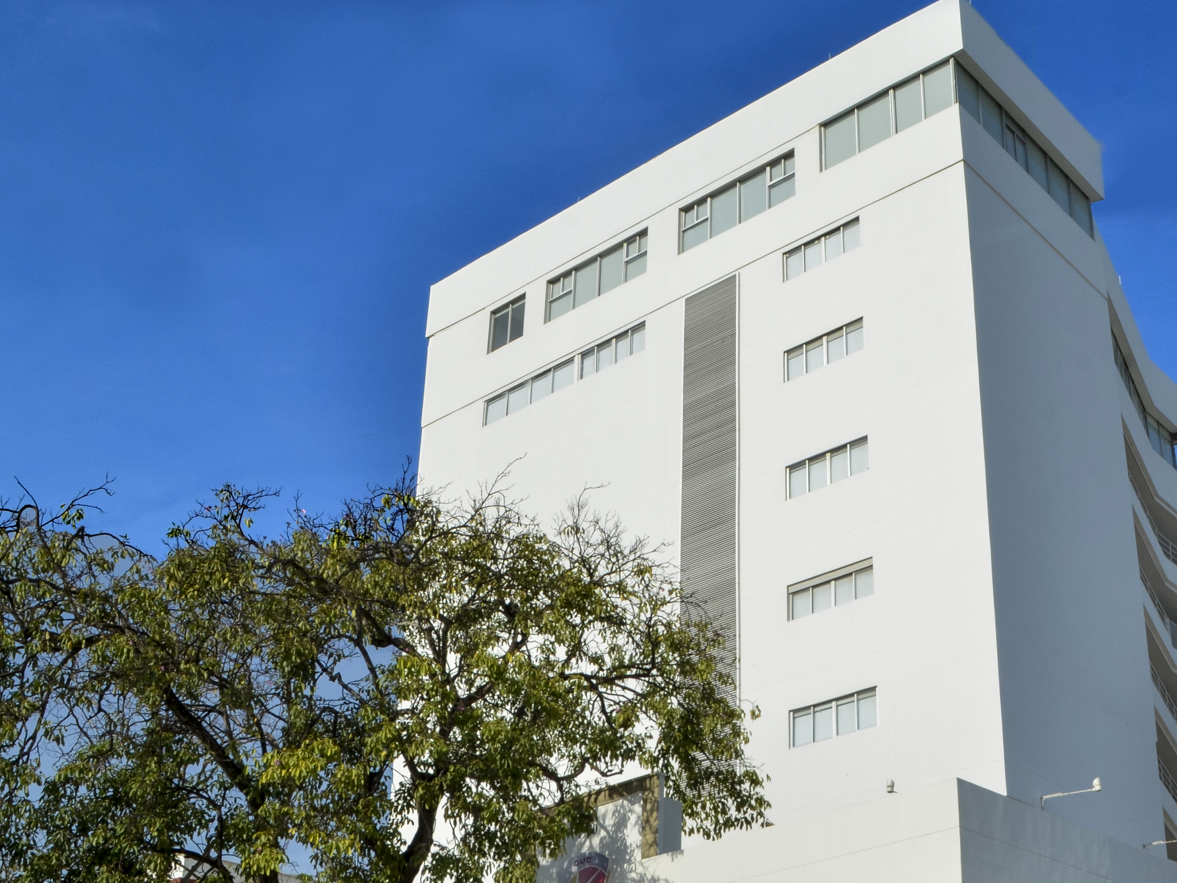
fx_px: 1496
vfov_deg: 32.5
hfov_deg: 42.2
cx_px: 809
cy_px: 610
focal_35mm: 44
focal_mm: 18
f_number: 13
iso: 250
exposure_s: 1/400
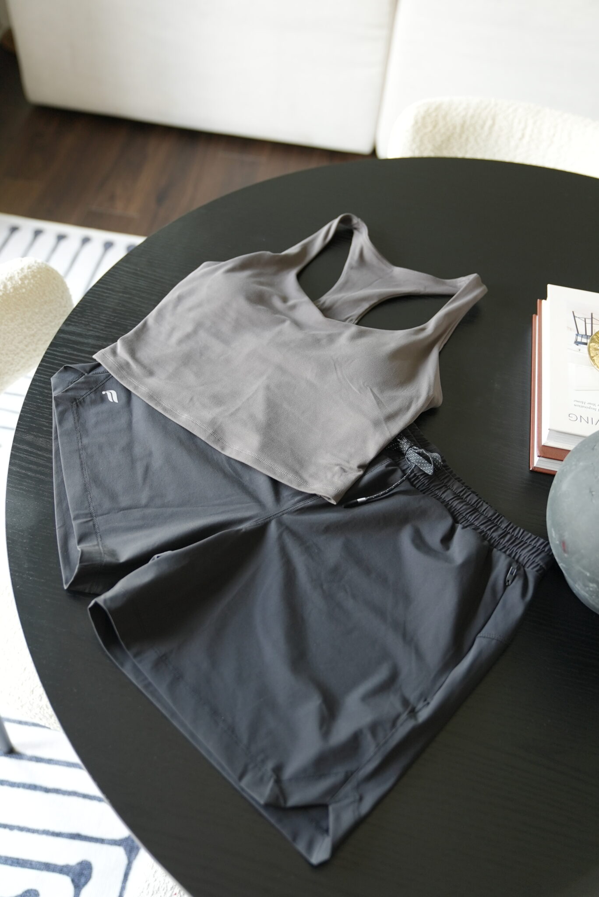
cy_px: 448
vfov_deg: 58.7
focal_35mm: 32
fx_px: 798
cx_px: 300
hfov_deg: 41.2
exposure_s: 1/160
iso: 1250
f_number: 2.8
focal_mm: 32
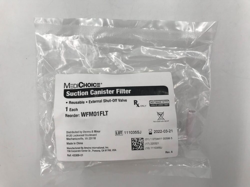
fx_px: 202
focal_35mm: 28
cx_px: 125
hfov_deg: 63.4
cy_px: 94
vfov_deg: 49.7
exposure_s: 1/120
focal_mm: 3.99
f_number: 1.8
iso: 20
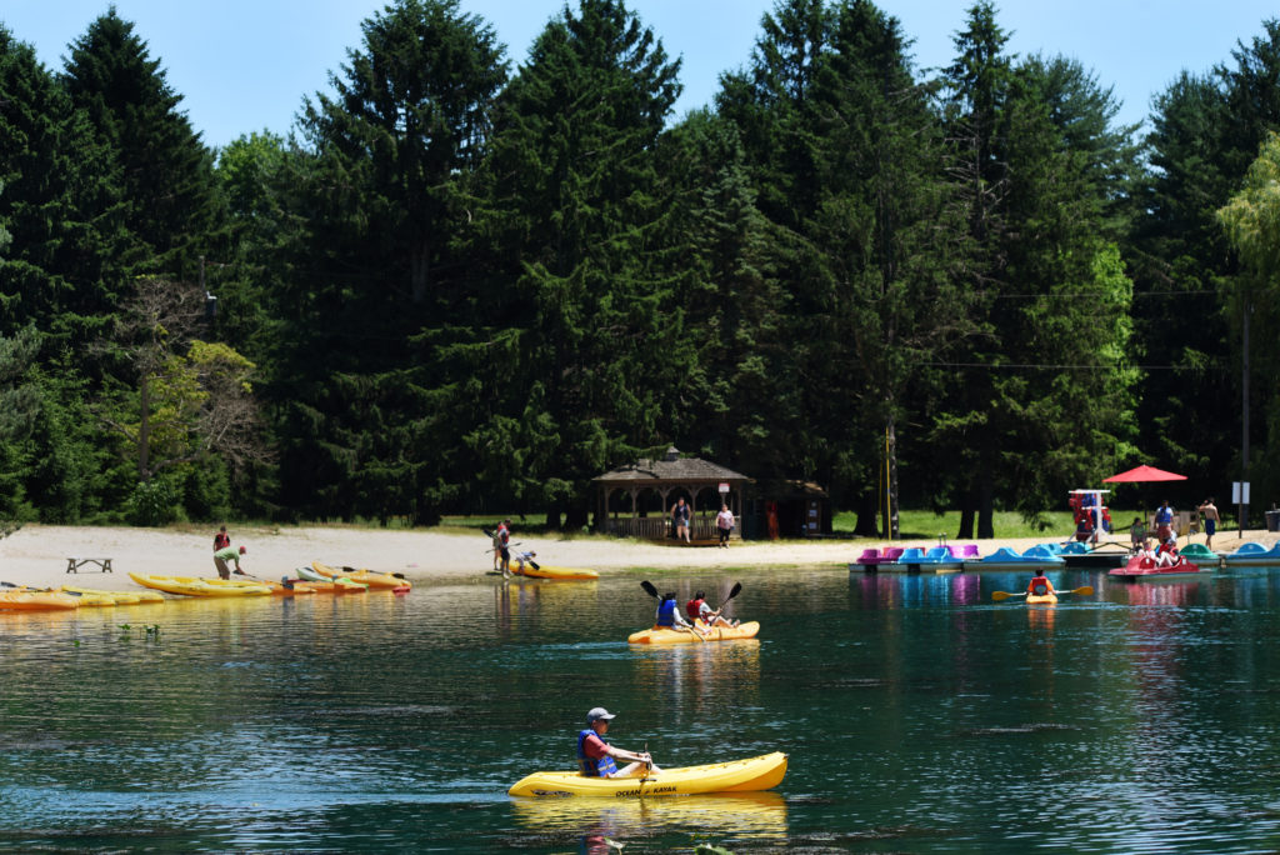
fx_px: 4803
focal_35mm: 135
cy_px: 428
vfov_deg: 10.2
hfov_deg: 15.2
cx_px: 640
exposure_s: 1/400
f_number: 5.6
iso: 80
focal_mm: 135
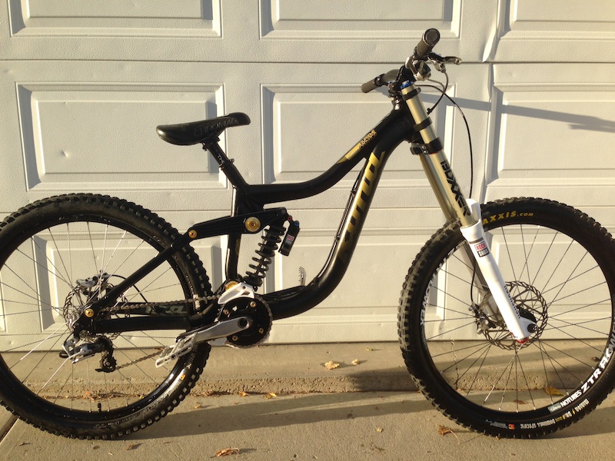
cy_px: 230
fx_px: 586
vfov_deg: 42.9
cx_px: 308
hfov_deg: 55.4
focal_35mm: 33
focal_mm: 4.12
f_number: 2.4
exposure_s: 1/661
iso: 50
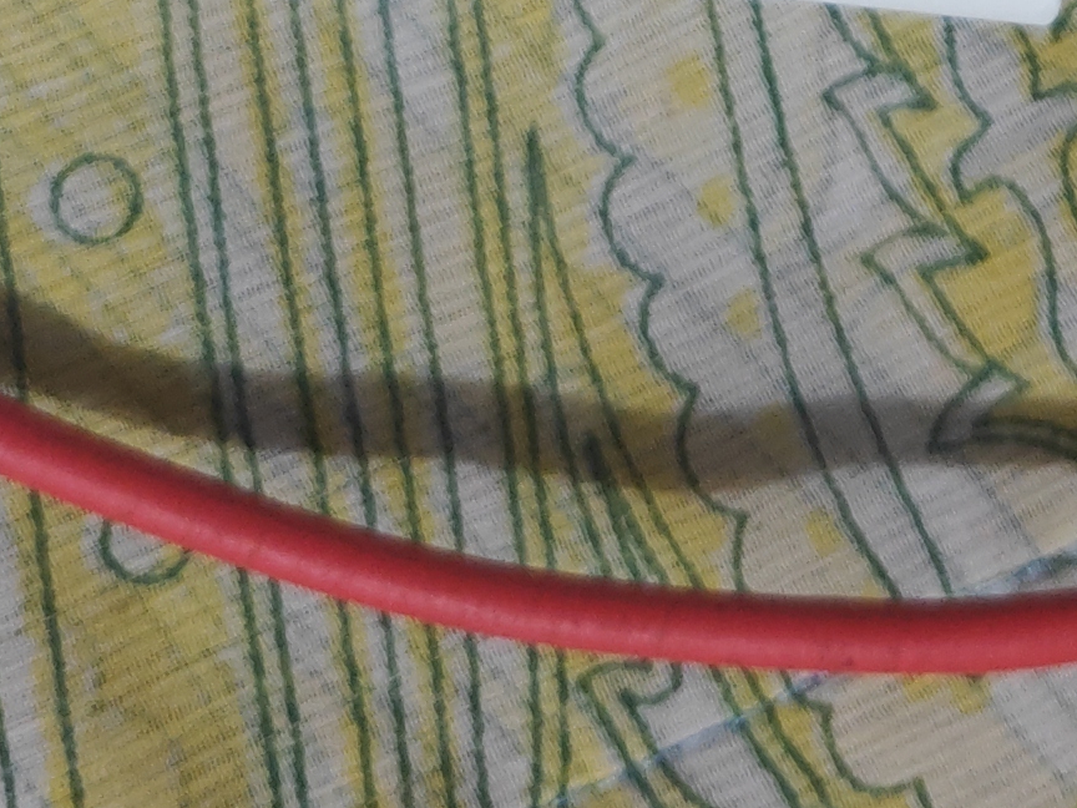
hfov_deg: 17.9
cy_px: -953
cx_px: 875
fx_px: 3391
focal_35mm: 109
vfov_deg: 11.7
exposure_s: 1/50
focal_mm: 6.06
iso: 640
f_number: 1.6
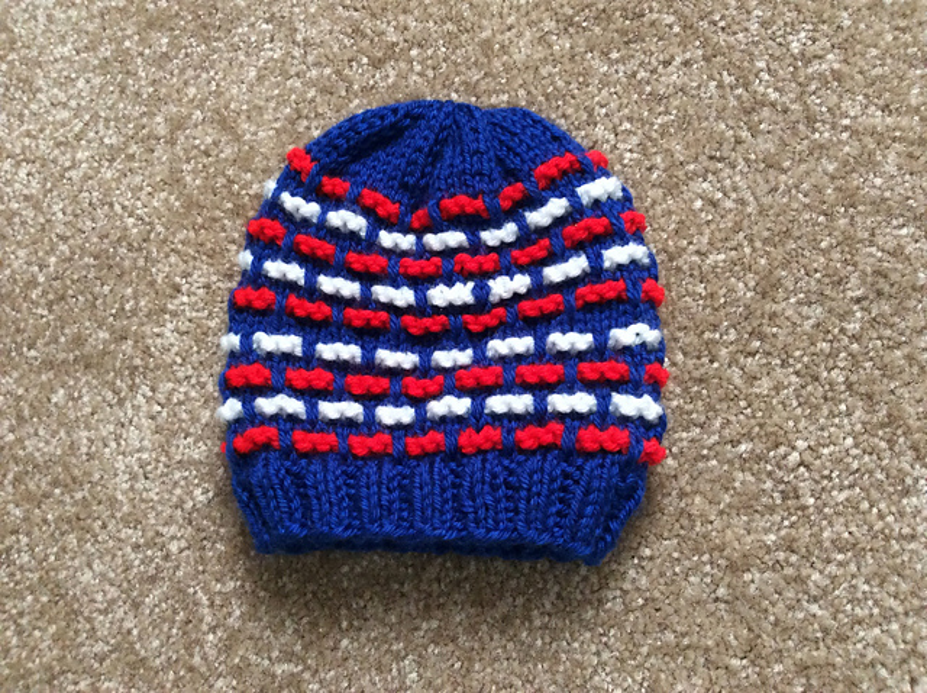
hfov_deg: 56.9
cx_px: 464
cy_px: 346
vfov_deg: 44.1
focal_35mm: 32
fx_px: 856
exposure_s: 1/24
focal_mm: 3.3
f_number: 2.4
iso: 250
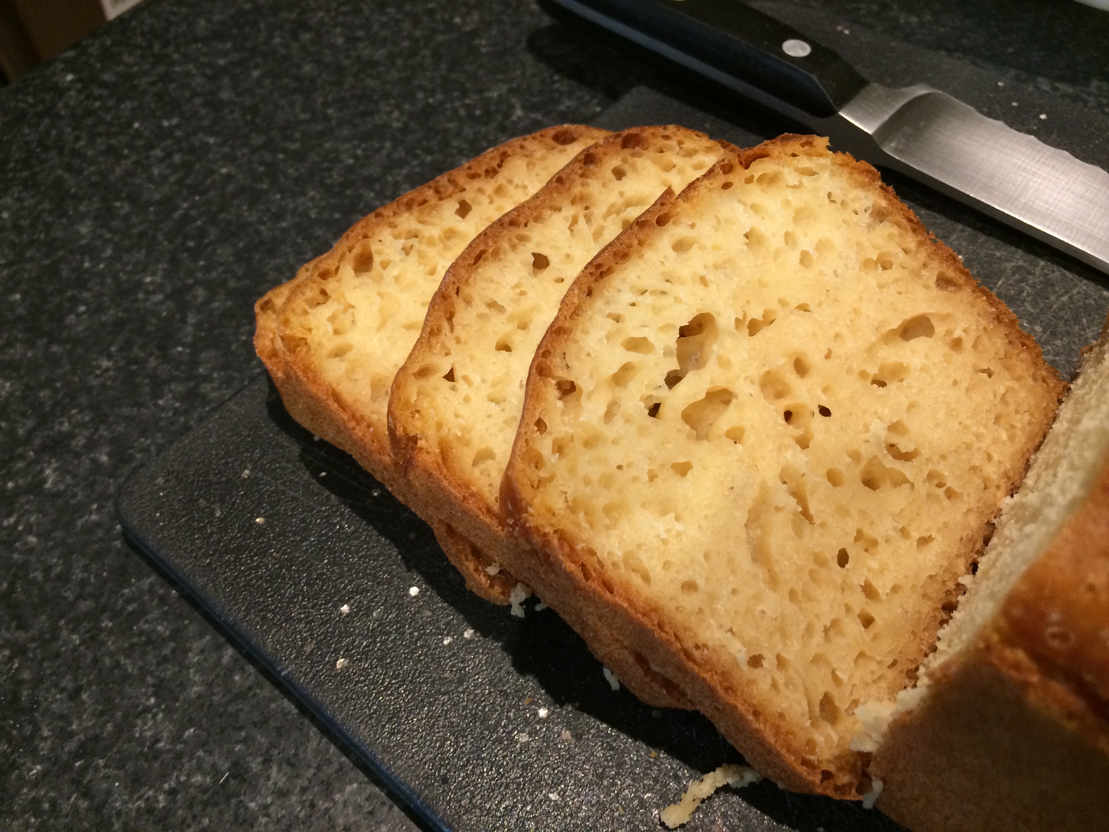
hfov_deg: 61.7
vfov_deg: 48.2
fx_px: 929
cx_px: 554
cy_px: 416
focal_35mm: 29
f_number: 2.2
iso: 200
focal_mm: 4.15
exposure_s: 1/33
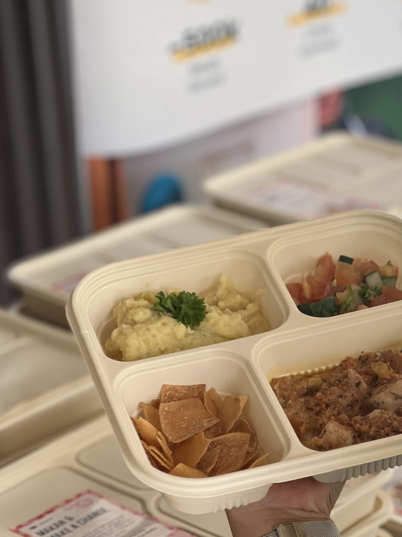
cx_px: 266
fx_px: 1688
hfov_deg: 13.6
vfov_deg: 18.0
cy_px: 273
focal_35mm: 109
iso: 125
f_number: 2.8
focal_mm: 9
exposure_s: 1/121
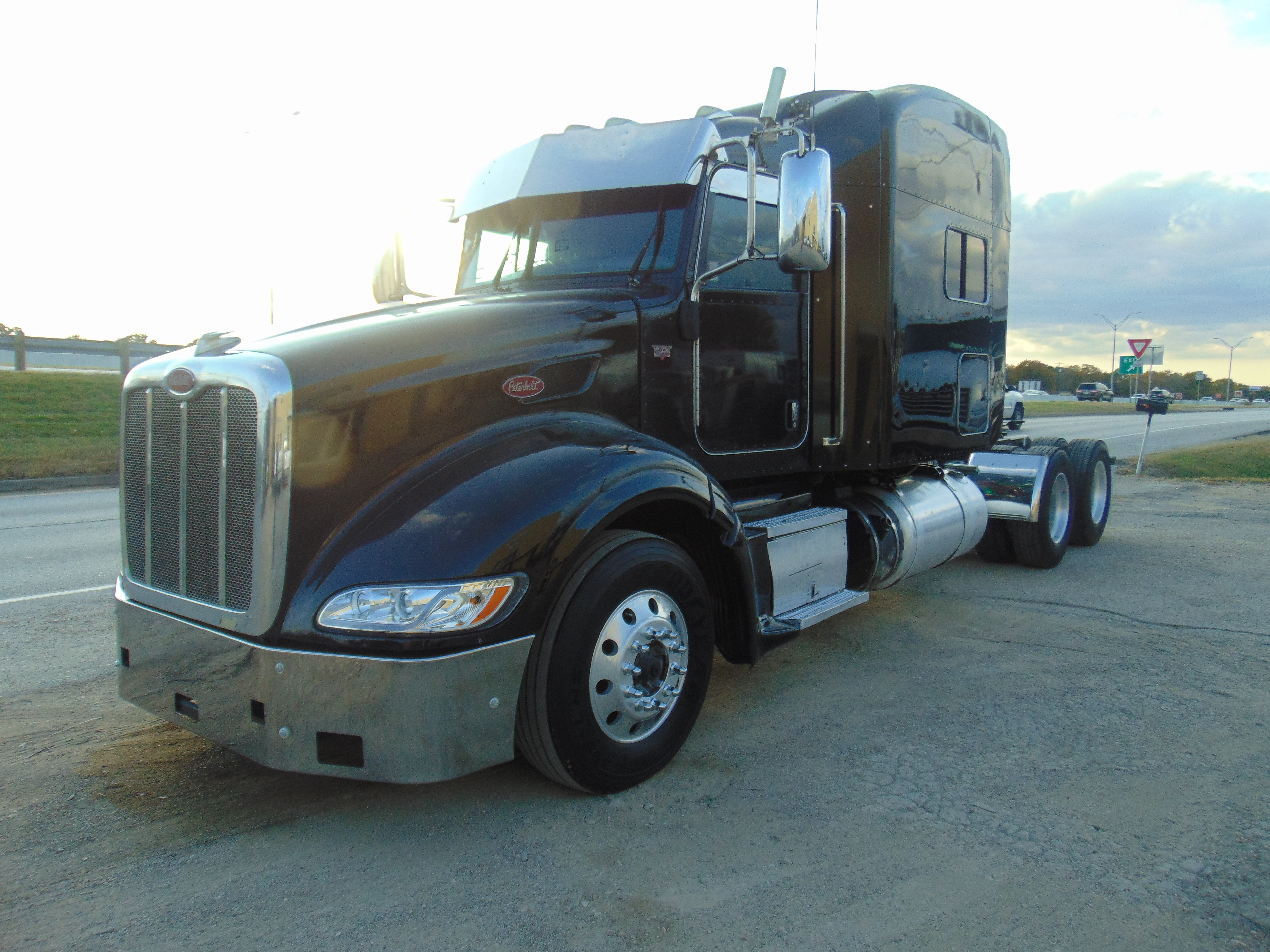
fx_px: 917
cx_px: 635
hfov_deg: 69.4
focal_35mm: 25
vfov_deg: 54.9
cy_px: 476
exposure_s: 1/250
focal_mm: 4.5
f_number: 3
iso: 80
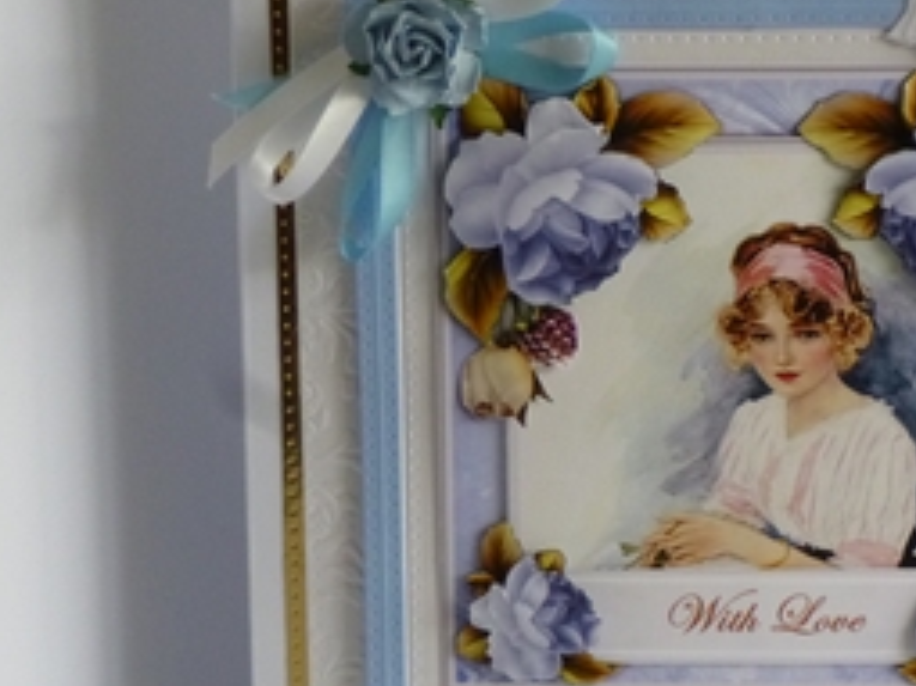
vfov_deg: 10.5
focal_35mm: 141
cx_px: 733
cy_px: 347
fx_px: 3729
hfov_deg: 13.9
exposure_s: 1/40
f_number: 4.9
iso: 400
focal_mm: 14.2
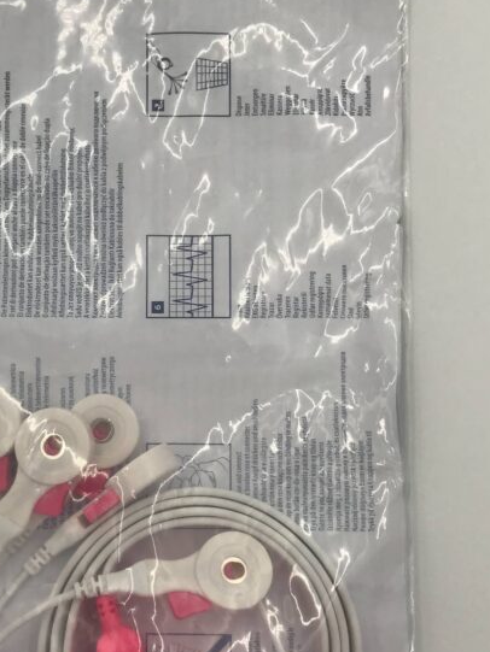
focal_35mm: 53
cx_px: 174
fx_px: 1000
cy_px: 380
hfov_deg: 27.4
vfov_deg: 36.1
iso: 20
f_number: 1.8
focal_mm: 3.99
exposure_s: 1/245
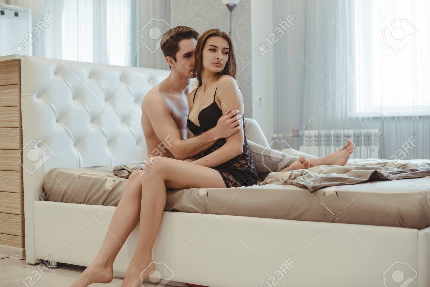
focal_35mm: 50
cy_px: 144
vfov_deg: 27.0
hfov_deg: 39.6
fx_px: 597
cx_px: 215
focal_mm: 50
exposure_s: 1/100
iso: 640
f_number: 2.8
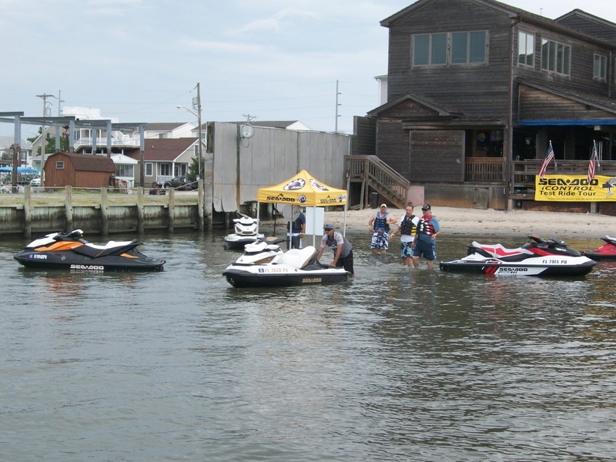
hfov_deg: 29.4
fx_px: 1174
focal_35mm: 66
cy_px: 231
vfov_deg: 22.3
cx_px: 308
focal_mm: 11
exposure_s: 1/273
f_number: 4.1
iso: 64
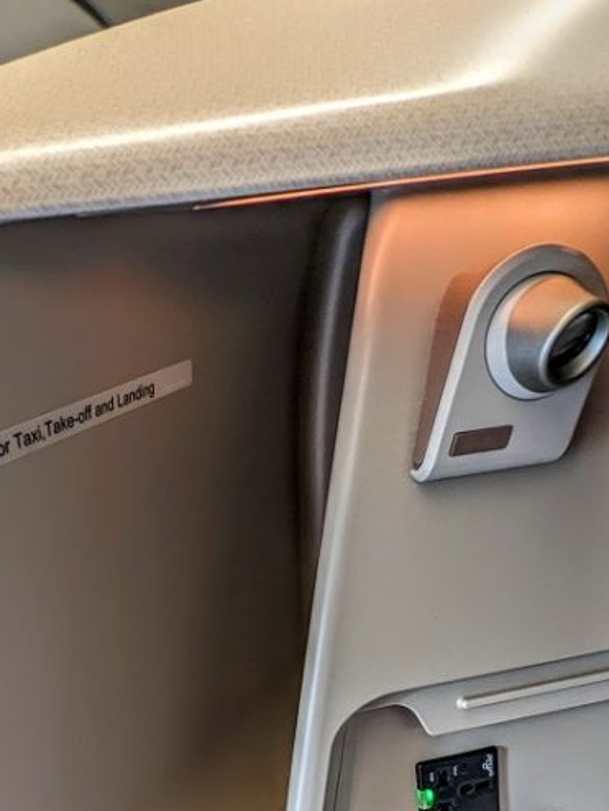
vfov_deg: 54.5
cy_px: 683
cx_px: 236
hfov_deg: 46.5
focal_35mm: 30
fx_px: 703
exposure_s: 1/31.6
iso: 163
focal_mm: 2.35
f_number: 2.2
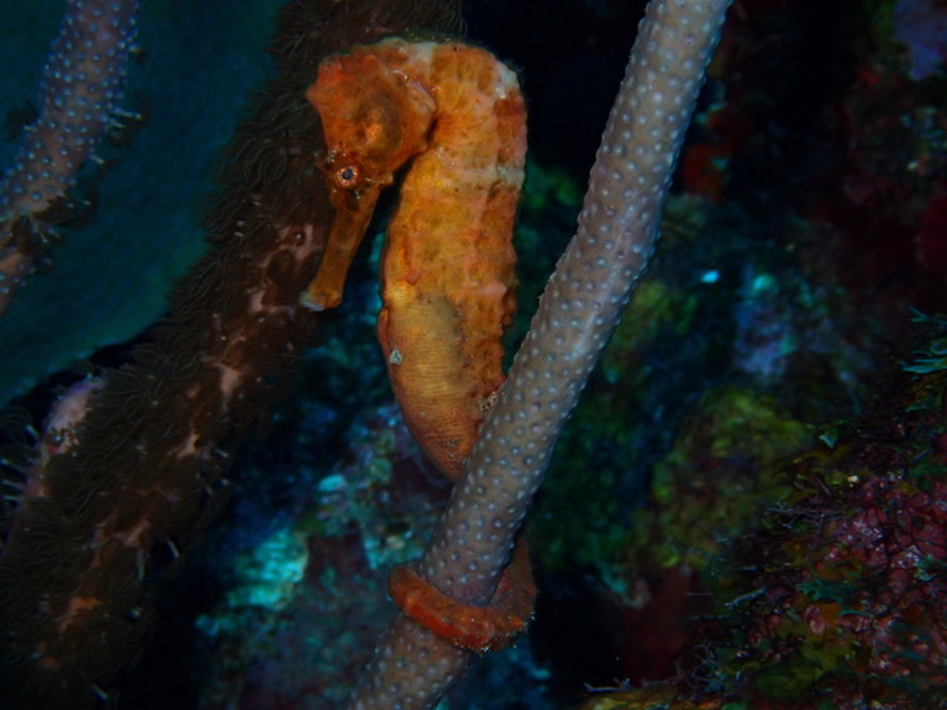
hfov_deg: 19.6
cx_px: 474
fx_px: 2736
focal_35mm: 100
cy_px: 355
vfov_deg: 14.8
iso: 250
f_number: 6.3
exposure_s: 1/200
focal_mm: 18
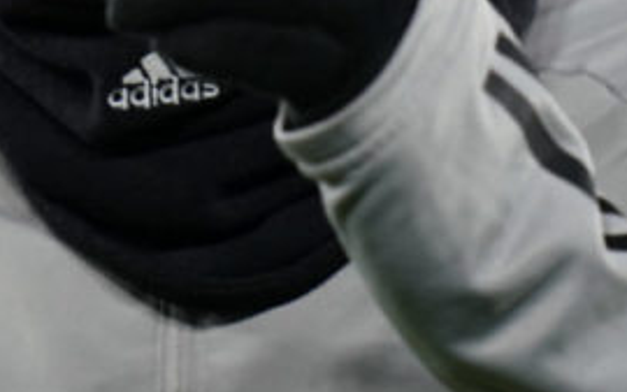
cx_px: 12
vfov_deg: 0.9
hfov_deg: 1.4
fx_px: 26446
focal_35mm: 1547
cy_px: -216
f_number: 3.2
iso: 1600
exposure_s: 1/1000
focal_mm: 400
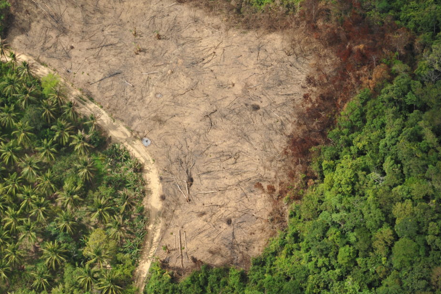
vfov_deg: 11.8
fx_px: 1421
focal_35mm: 116
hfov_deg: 17.6
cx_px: 172
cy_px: 53
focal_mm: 70
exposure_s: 1/1000
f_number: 6.3
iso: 400
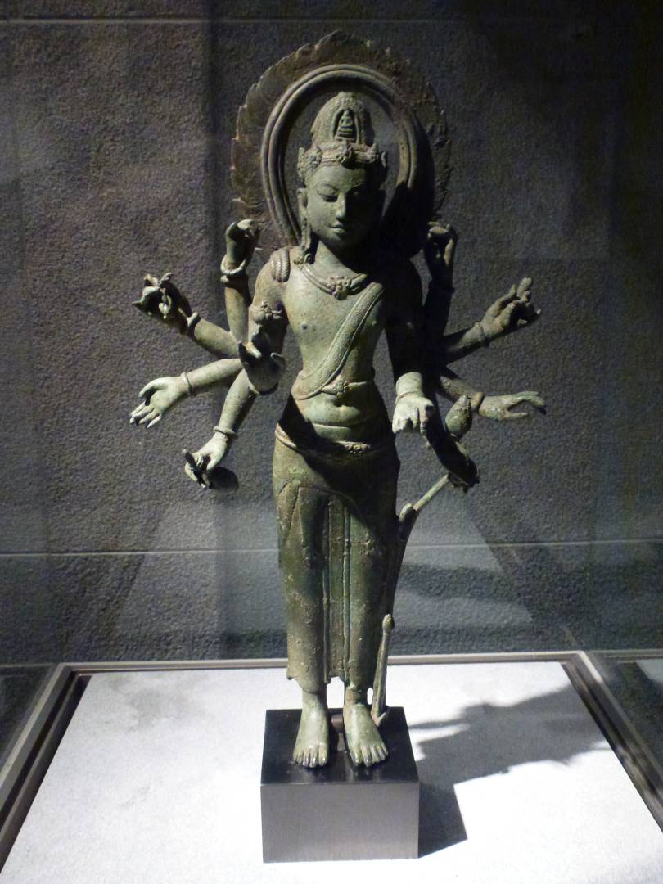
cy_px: 442
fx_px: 843
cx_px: 332
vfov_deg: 55.4
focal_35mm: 33
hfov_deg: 42.9
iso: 800
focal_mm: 5.9
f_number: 3.6
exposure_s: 1/50
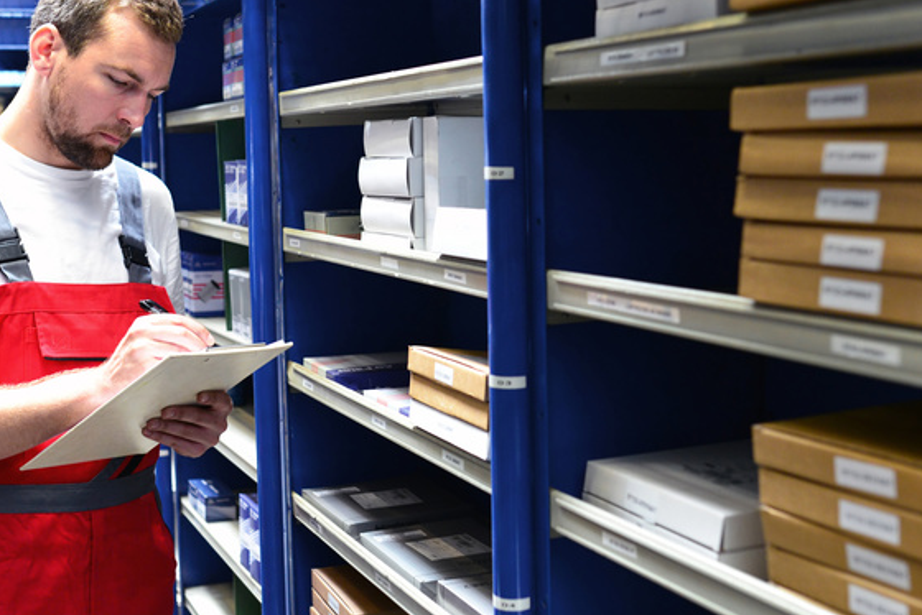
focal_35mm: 53
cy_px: 276
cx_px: 482
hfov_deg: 37.5
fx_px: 1358
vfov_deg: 25.5
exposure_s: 1/50
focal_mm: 35
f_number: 3.2
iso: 1600
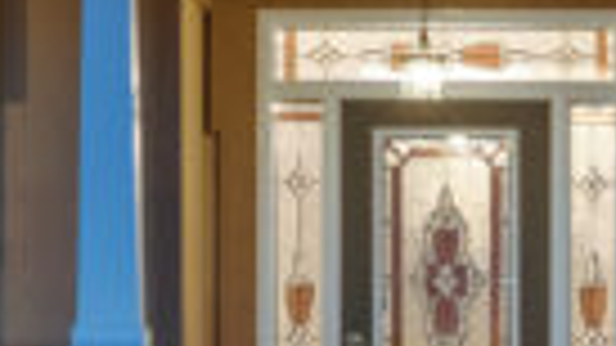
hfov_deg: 6.5
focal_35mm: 329
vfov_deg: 3.7
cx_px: 787
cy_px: -97
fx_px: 5373
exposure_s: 1/2
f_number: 8
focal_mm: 42
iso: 800
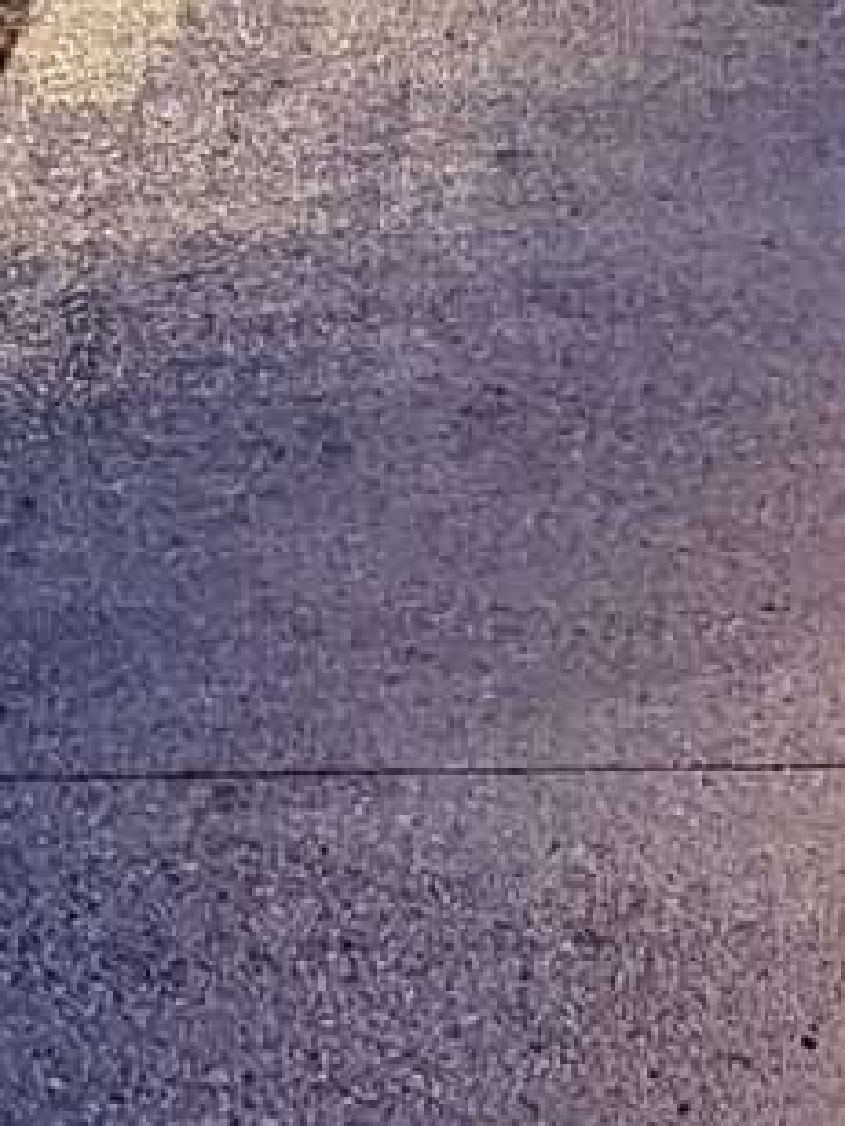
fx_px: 5631
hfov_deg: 8.5
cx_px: 1054
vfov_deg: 11.4
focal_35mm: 173
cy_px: 347
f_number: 1.8
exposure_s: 1/24
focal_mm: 5.4
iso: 800
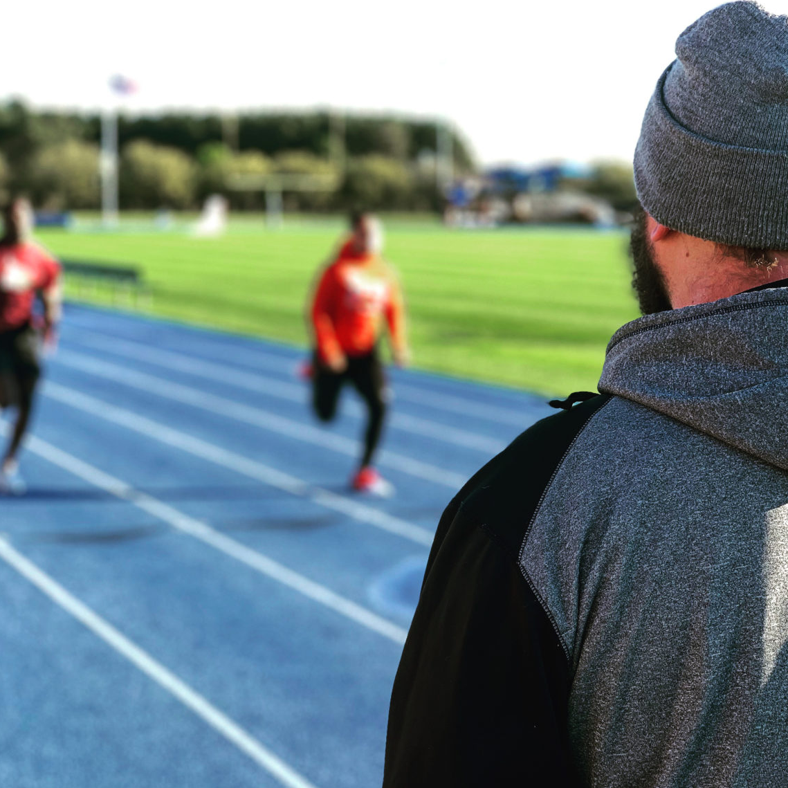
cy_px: 396
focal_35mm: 62
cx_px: 401
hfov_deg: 27.7
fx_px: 1597
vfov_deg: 27.7
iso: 16
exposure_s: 1/122
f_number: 2.4
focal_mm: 6
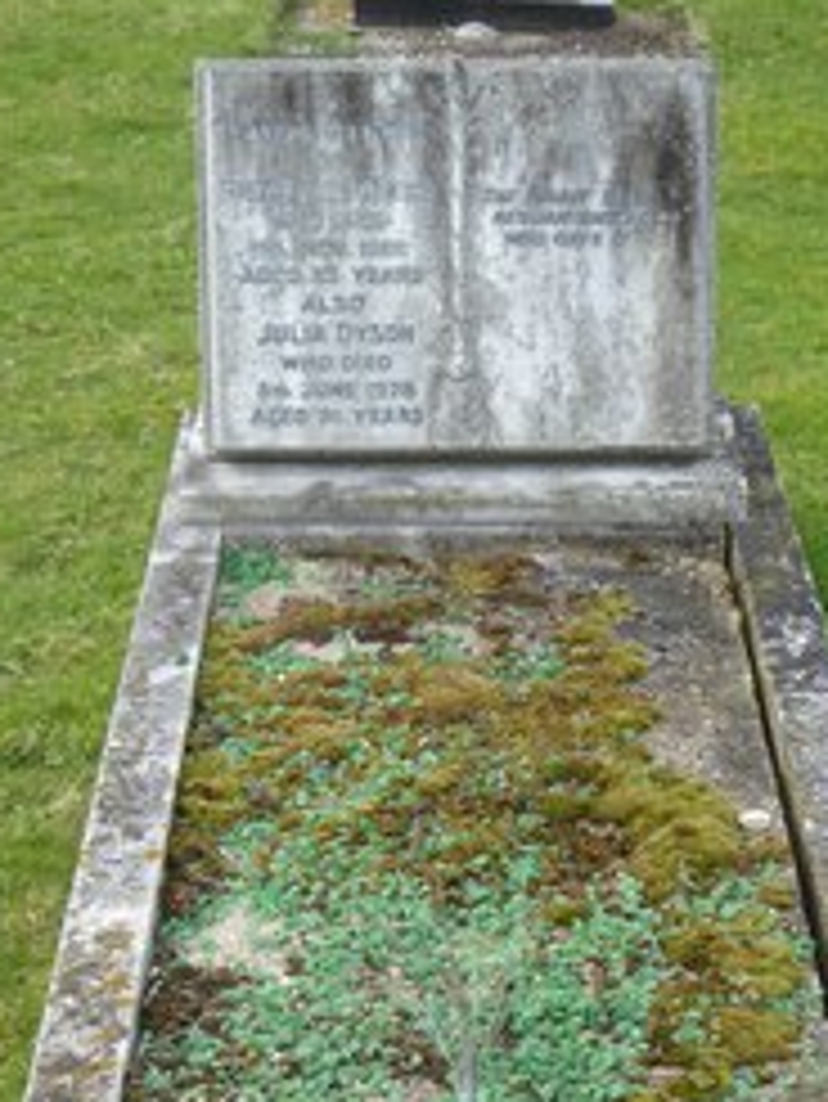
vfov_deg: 20.9
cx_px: 531
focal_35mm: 93
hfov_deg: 15.9
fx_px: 2963
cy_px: 787
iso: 100
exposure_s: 1/125
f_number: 4.1
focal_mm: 9.6
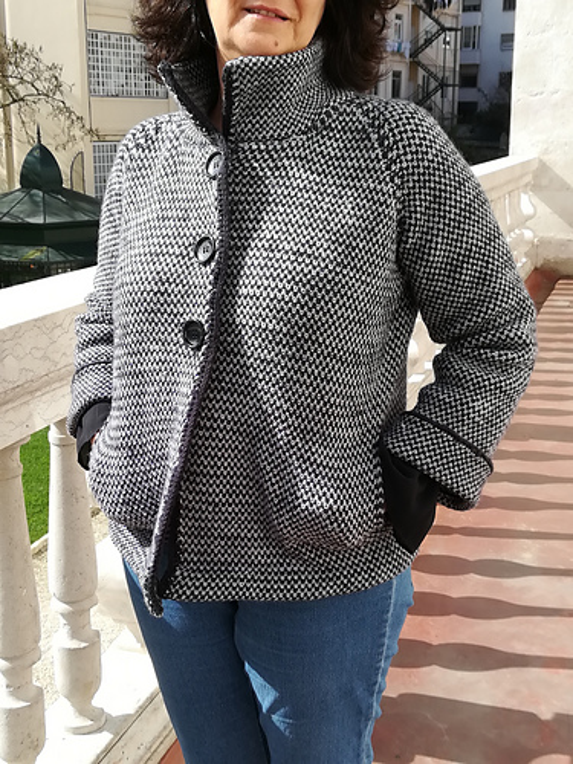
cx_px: 286
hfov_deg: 31.5
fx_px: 1015
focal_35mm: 46
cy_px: 382
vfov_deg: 41.2
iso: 50
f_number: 2.2
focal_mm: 3.83
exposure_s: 1/633
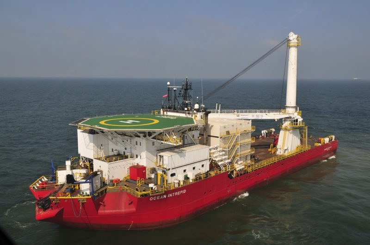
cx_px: 185
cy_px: 122
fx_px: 354
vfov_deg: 38.3
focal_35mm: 34
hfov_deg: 55.2
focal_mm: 23
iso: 200
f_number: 5.6
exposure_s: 1/1600
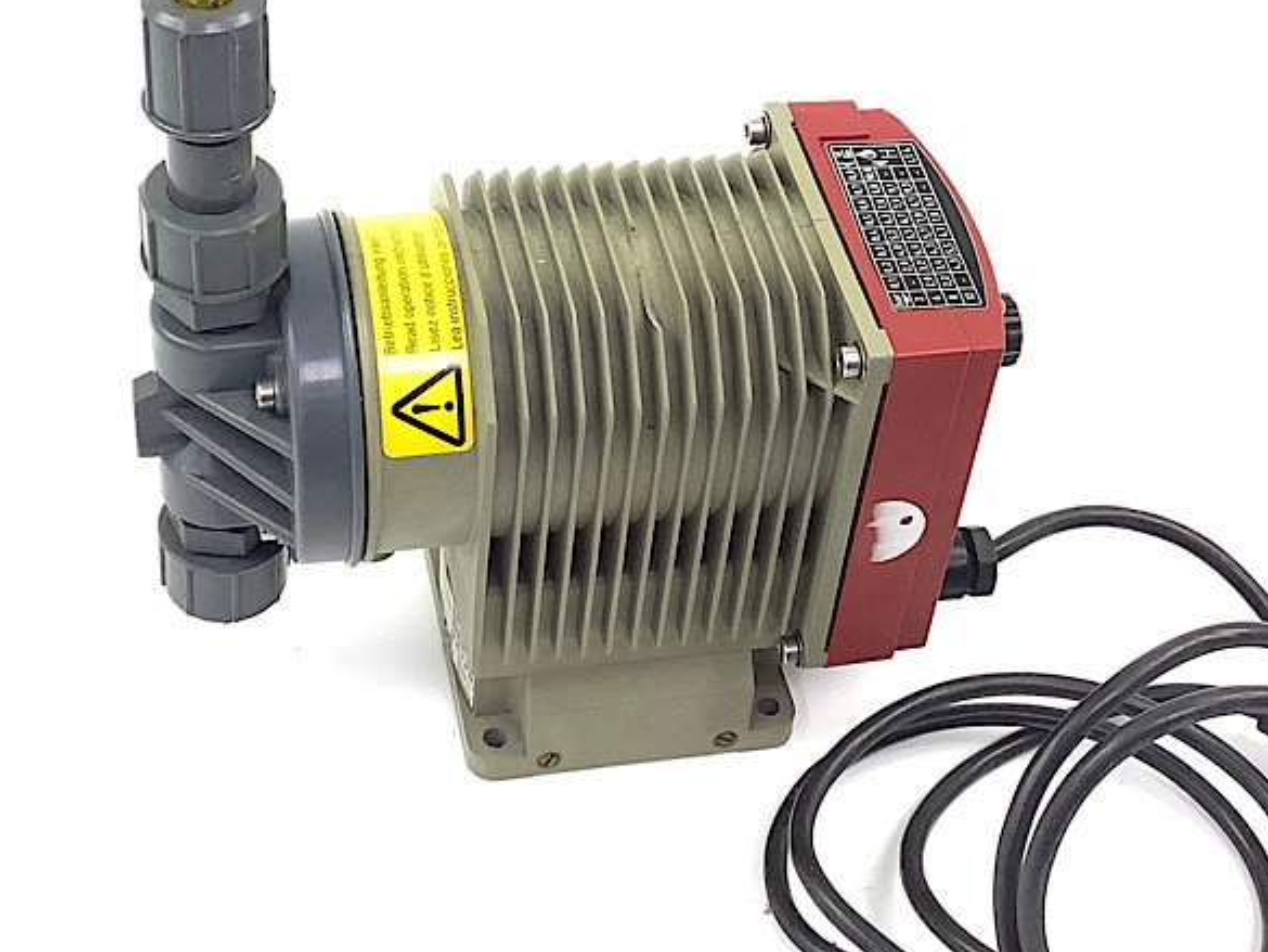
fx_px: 2308
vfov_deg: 23.1
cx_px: 556
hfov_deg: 30.7
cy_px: 260
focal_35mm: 63
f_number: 2.4
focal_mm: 3.3
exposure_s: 1/50
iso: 80
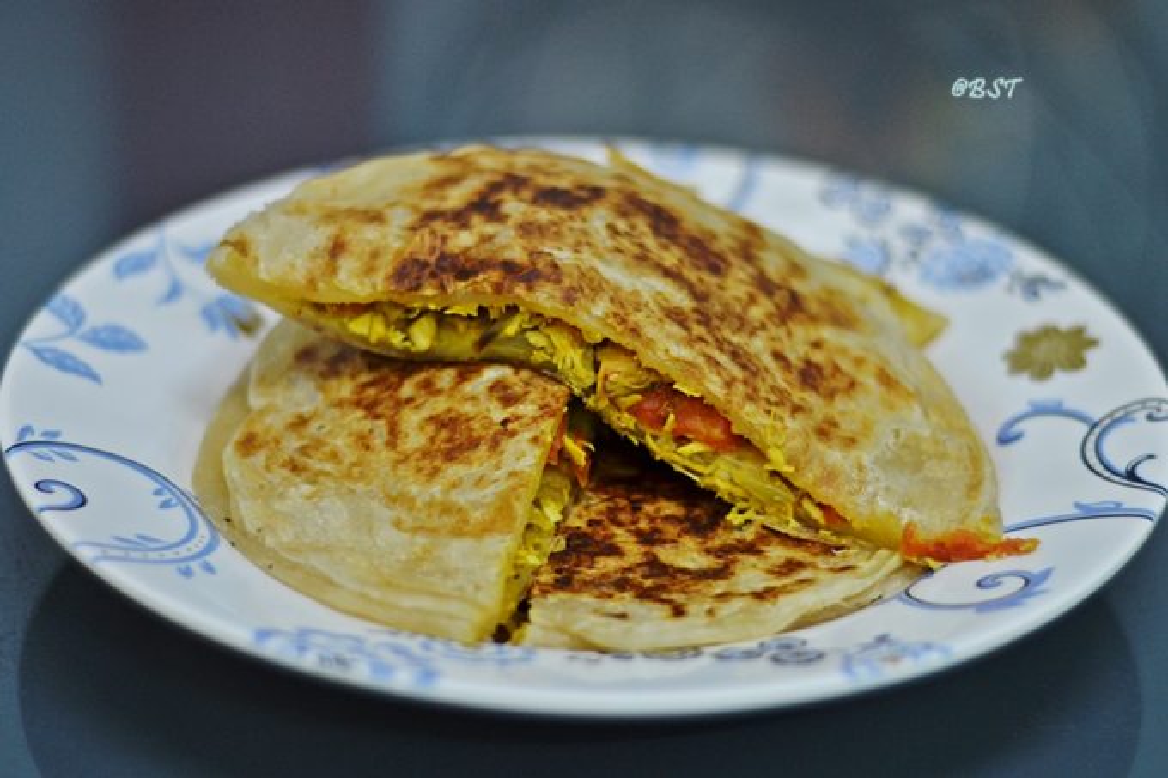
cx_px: 584
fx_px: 2433
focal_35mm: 75
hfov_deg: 27.0
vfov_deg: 18.2
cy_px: 389
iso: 400
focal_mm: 50
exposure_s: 1/60
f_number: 2
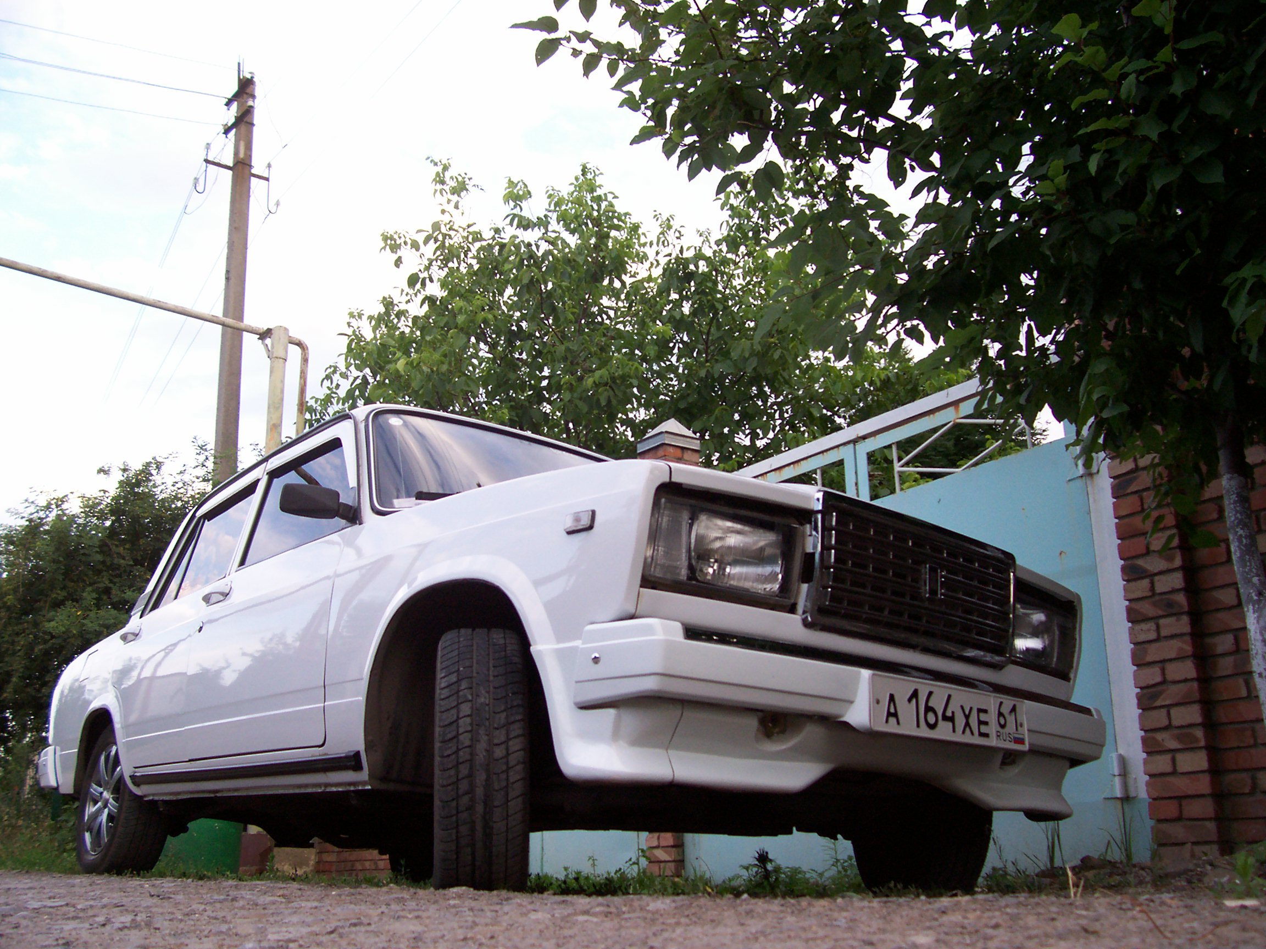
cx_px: 633
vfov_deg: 41.8
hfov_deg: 54.0
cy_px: 474
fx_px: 1243
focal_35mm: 34
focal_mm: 5.6
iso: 80
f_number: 2.7
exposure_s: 1/88.5
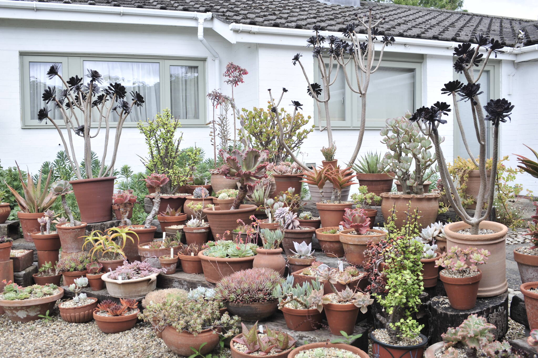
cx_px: 269
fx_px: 523
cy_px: 179
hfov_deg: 54.5
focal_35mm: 35
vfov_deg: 37.8
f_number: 7.1
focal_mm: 35
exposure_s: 1/200
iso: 400
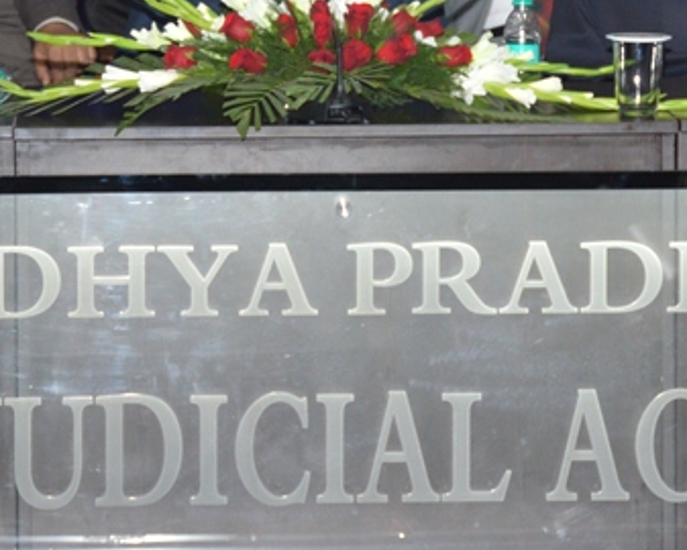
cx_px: 353
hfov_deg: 8.7
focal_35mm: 222
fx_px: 4516
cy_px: 105
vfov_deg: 7.0
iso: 400
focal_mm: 52
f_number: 5.6
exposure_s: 1/125
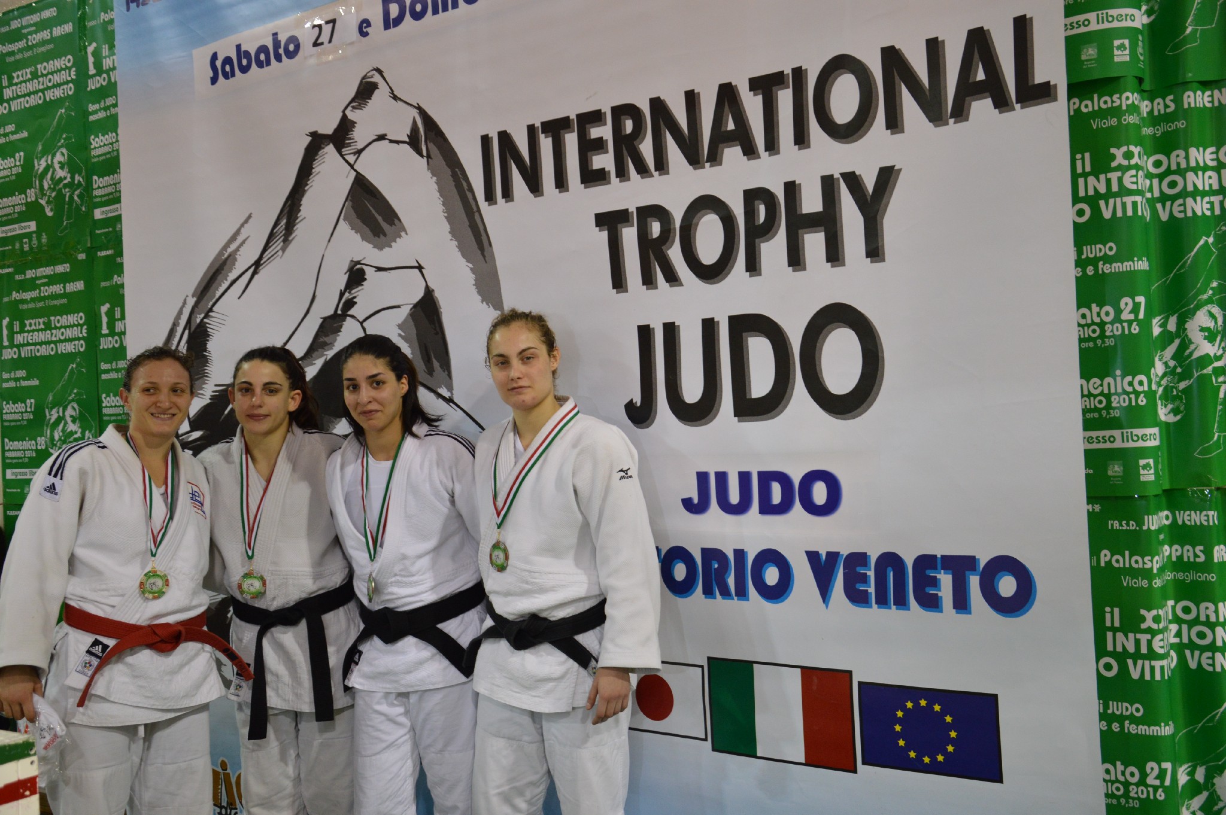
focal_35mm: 36
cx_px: 613
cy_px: 408
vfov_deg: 36.8
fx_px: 1225
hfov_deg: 53.2
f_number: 3.8
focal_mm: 24
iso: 720
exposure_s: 1/60
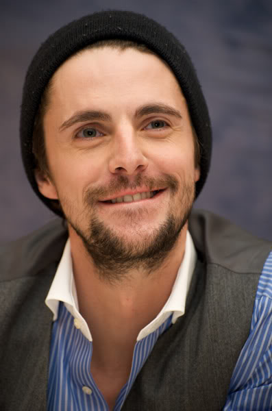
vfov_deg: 12.1
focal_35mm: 170
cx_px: 136
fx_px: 1937
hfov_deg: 8.0
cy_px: 206
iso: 640
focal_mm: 170
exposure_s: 1/60
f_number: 5.6
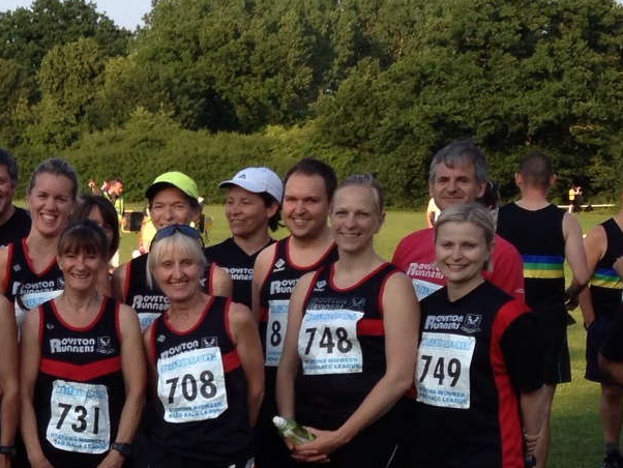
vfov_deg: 12.4
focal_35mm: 119
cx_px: -217
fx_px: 2143
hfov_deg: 15.6
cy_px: 420
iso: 50
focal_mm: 4.28
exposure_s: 1/552
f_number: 2.4
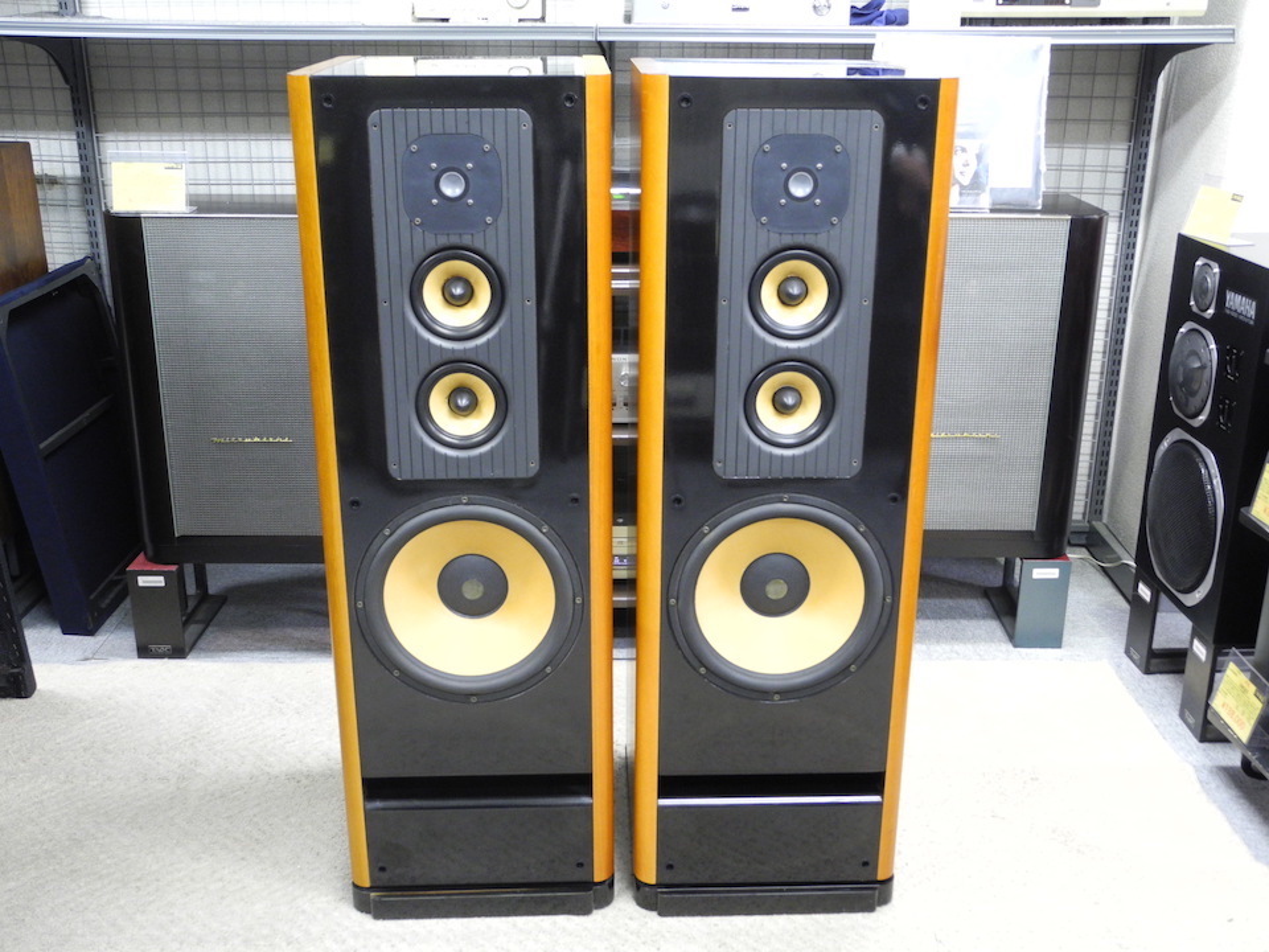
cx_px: 634
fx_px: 1393
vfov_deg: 37.7
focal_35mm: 38
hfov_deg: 49.0
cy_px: 476
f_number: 3.2
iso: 400
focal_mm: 8.1
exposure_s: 1/9.8
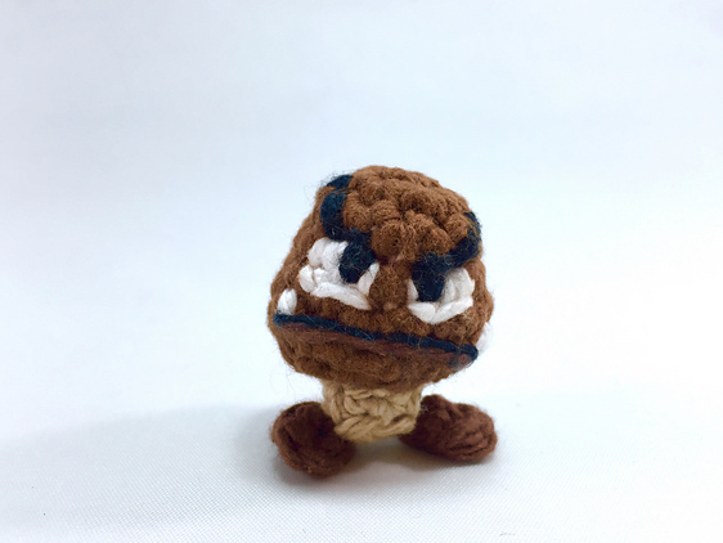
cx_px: 356
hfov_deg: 55.3
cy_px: 274
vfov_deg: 43.0
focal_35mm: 33
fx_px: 690
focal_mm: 4.15
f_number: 2.2
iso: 50
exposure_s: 1/120
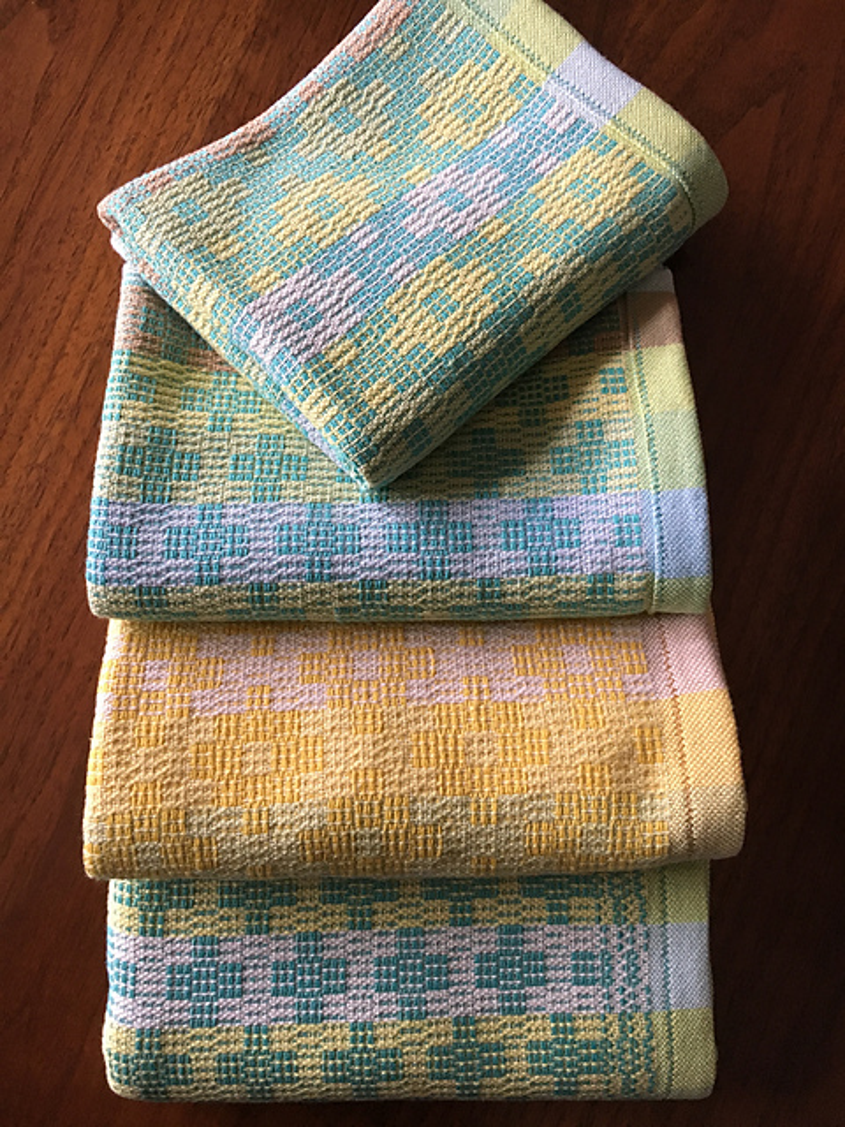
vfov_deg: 61.7
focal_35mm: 29
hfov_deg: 48.2
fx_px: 944
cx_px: 422
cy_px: 564
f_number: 2.2
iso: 160
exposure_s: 1/30
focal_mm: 4.15
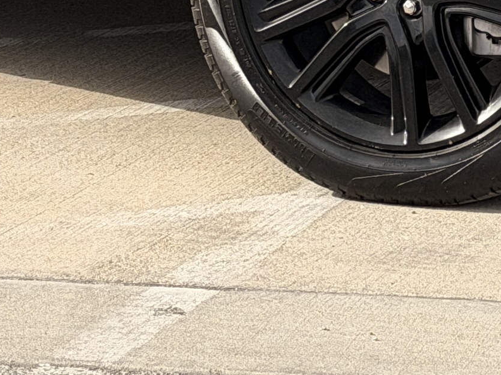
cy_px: -284
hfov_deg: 8.6
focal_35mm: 231
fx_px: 3342
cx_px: 393
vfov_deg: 6.3
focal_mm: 6.76
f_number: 1.78
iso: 80
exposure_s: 1/4098
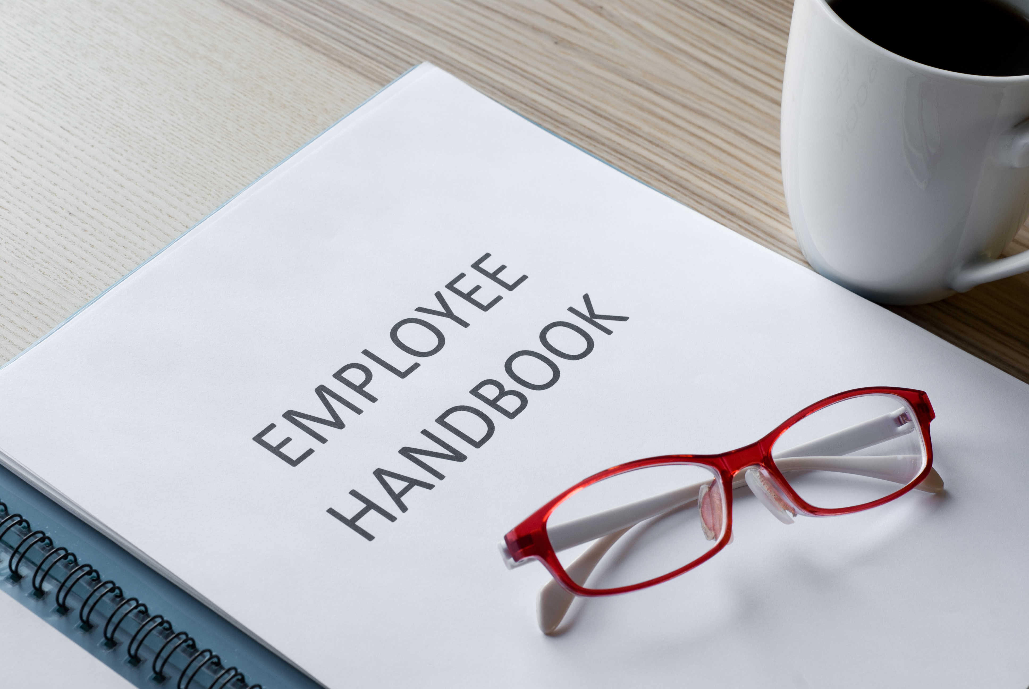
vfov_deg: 18.2
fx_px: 2146
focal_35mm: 75
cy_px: 344
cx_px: 514
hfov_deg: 27.0
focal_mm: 50
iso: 100
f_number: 8
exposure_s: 1/6
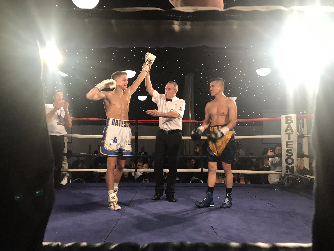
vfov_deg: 49.7
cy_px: 126
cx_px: 167
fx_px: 270
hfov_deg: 63.4
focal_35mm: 28
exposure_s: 1/17
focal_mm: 3.99
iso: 50
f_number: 1.8
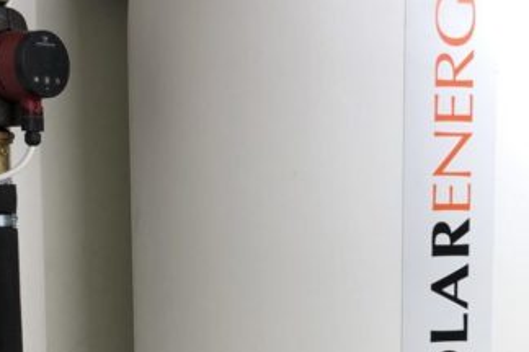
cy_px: 389
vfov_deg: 14.5
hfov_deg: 22.1
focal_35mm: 92
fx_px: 1352
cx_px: 294
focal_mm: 3.99
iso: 40
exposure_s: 1/100
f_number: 1.8
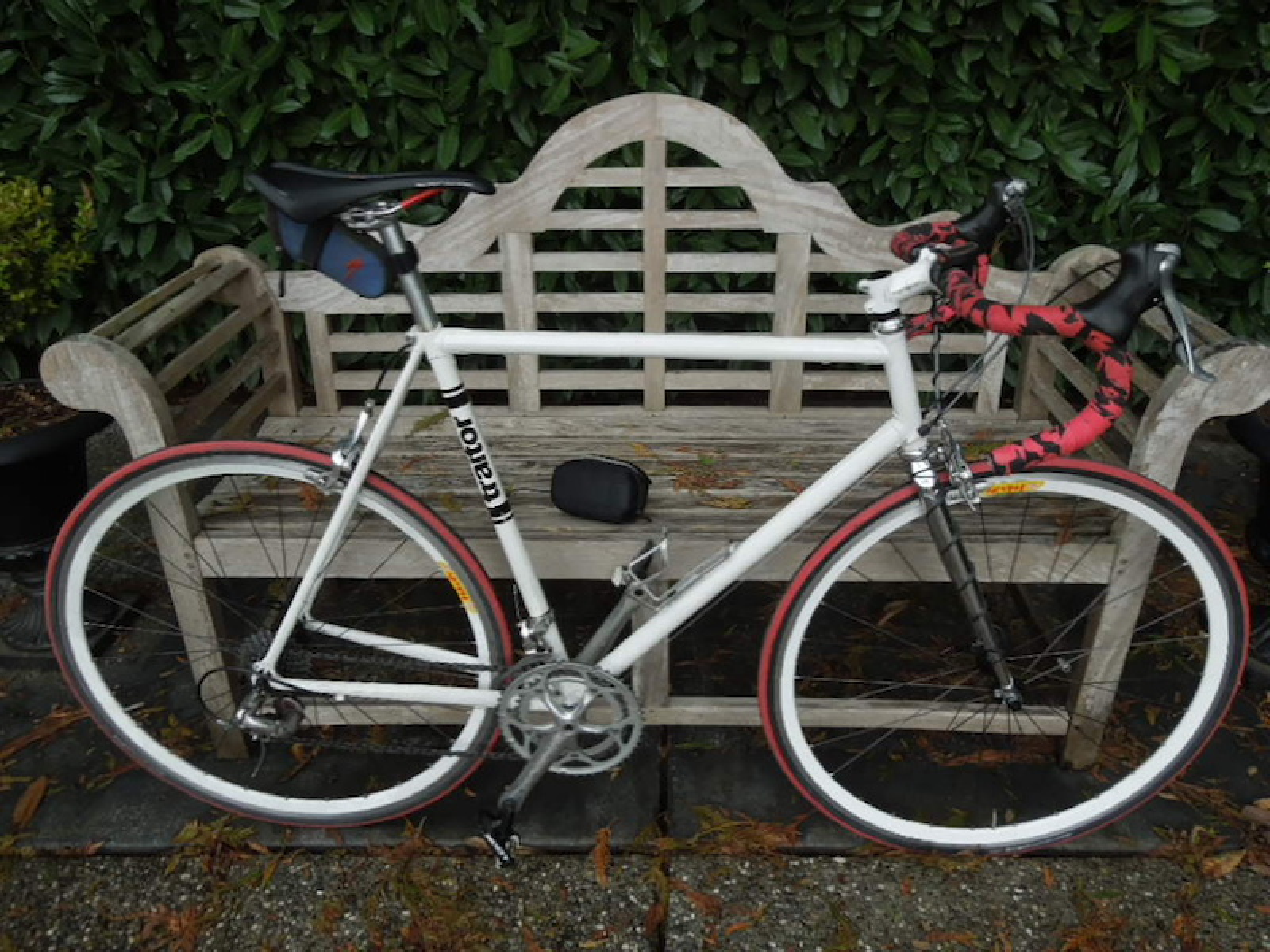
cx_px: 635
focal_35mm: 25
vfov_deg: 54.9
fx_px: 917
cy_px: 476
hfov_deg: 69.4
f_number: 3.3
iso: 100
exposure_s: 1/80
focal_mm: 4.5
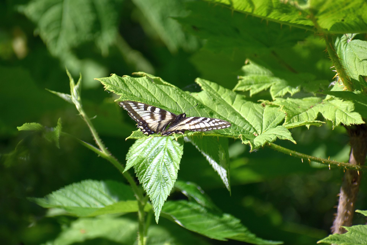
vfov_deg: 3.1
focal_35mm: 450
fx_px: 4588
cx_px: 184
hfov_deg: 4.6
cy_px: 122
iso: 400
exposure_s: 1/1250
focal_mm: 300
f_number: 6.3
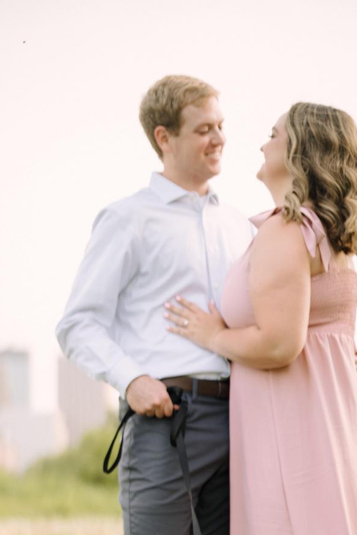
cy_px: 421
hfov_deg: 16.1
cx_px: 185
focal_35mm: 85
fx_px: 1264
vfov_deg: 23.6
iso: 640
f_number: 1.4
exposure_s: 1/8000
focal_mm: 50
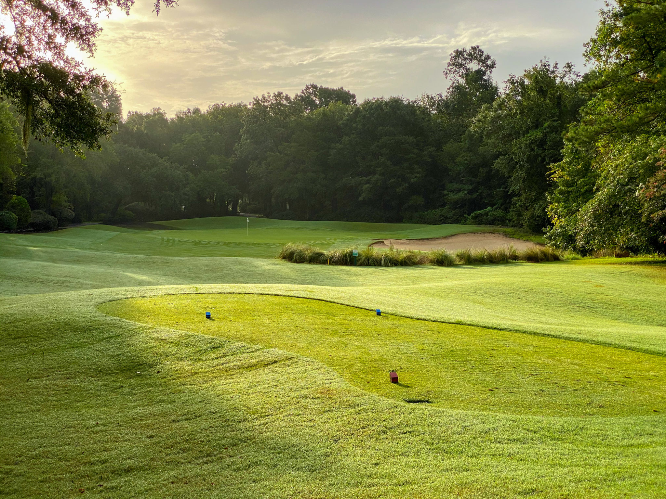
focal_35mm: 52
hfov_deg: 36.8
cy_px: 250
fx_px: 1000
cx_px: 333
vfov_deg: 28.0
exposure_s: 1/639
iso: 20
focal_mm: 6
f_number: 2
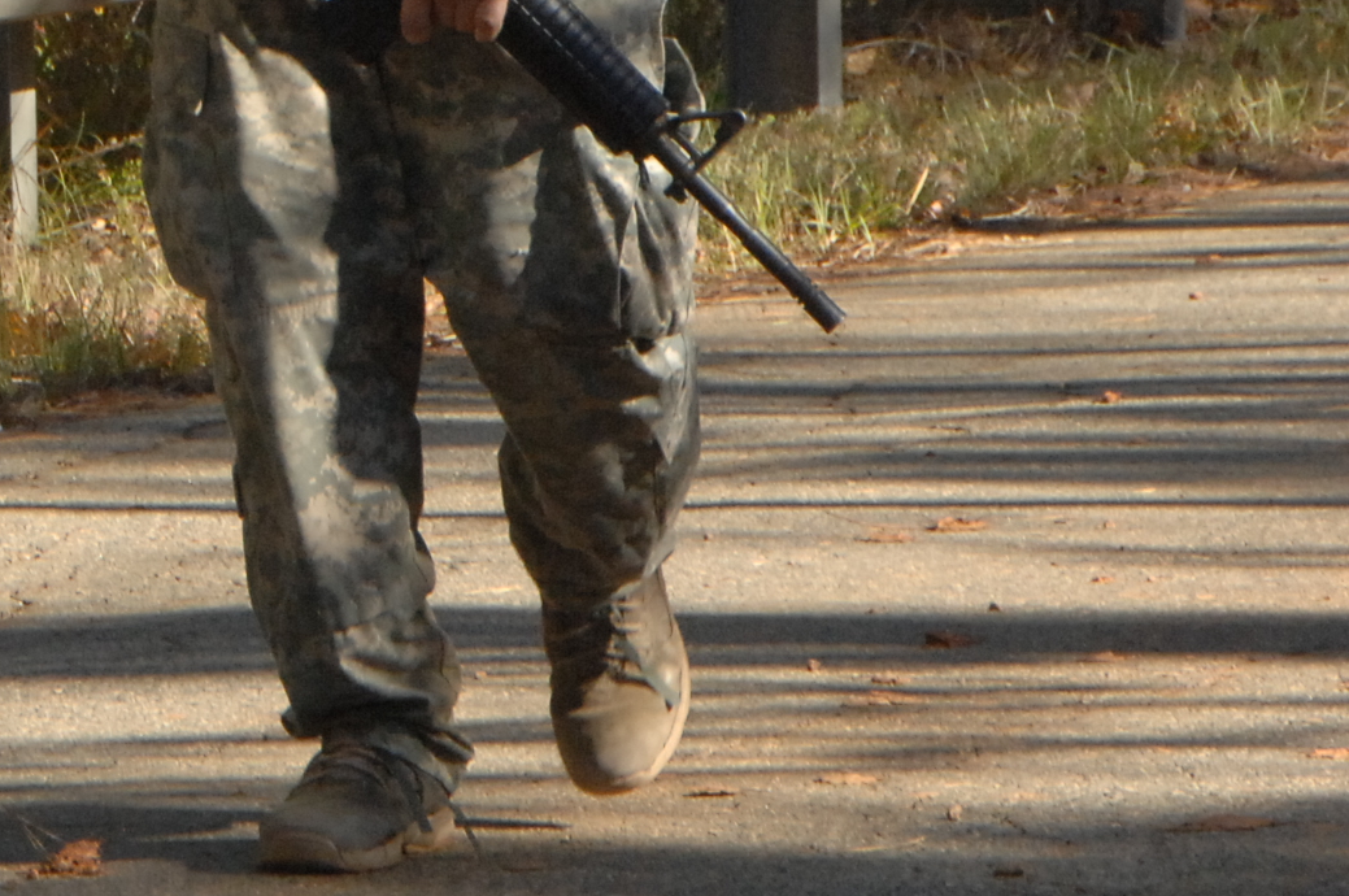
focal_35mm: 488
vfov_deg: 2.8
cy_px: -178
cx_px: -656
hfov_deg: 4.2
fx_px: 18246
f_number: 10
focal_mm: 105
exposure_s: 1/350
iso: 800
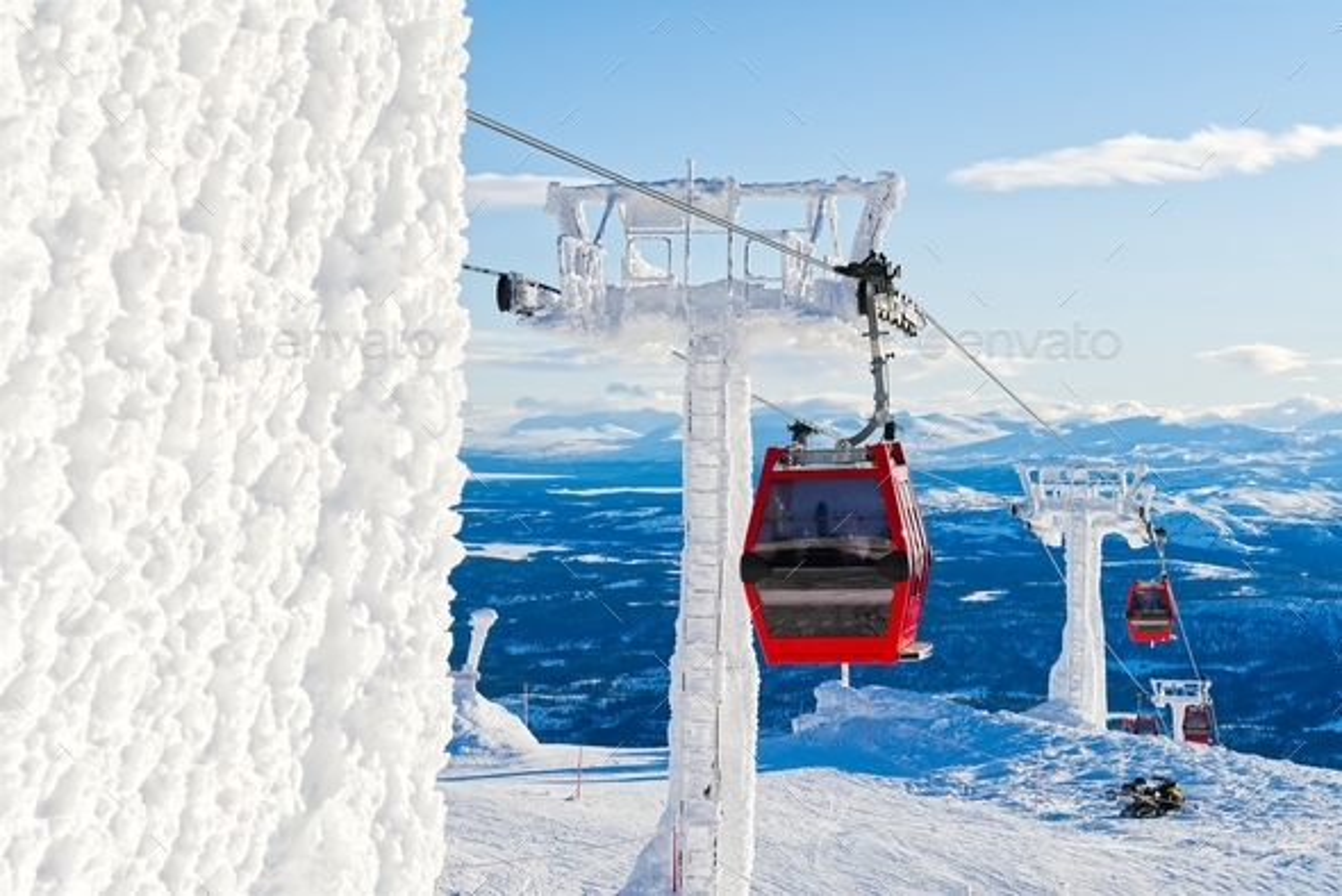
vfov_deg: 21.6
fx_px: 2350
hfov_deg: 31.9
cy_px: 448
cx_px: 671
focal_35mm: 63
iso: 200
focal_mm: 42
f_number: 6.3
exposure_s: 1/1600
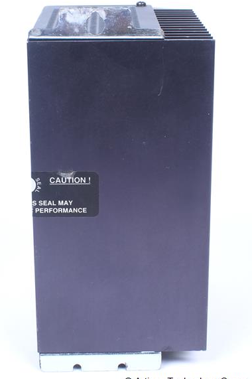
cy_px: 189
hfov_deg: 32.6
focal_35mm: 41
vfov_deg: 47.4
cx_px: 121
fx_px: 431
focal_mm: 26
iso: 200
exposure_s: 1/200
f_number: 14
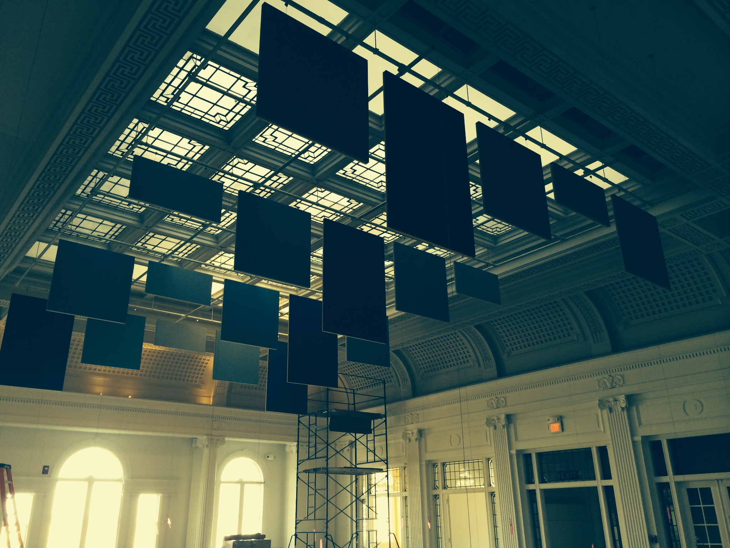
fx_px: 633
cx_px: 365
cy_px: 274
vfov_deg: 46.8
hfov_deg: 60.0
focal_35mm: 30
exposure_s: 1/30
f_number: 2.2
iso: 64
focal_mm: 4.12
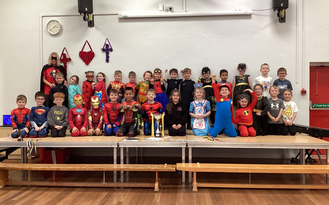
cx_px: 165
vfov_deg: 38.3
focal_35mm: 33
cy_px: 106
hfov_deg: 58.1
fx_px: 296
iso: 200
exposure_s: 1/50
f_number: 2.4
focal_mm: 3.3
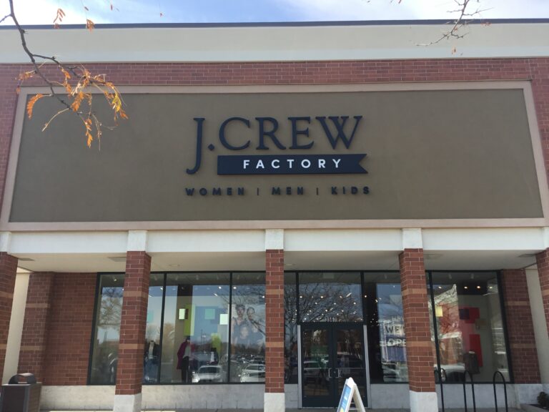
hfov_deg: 58.4
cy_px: 206
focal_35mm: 31
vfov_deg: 45.4
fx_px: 492
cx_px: 274
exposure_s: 1/673
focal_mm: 3.3
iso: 25
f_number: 2.4
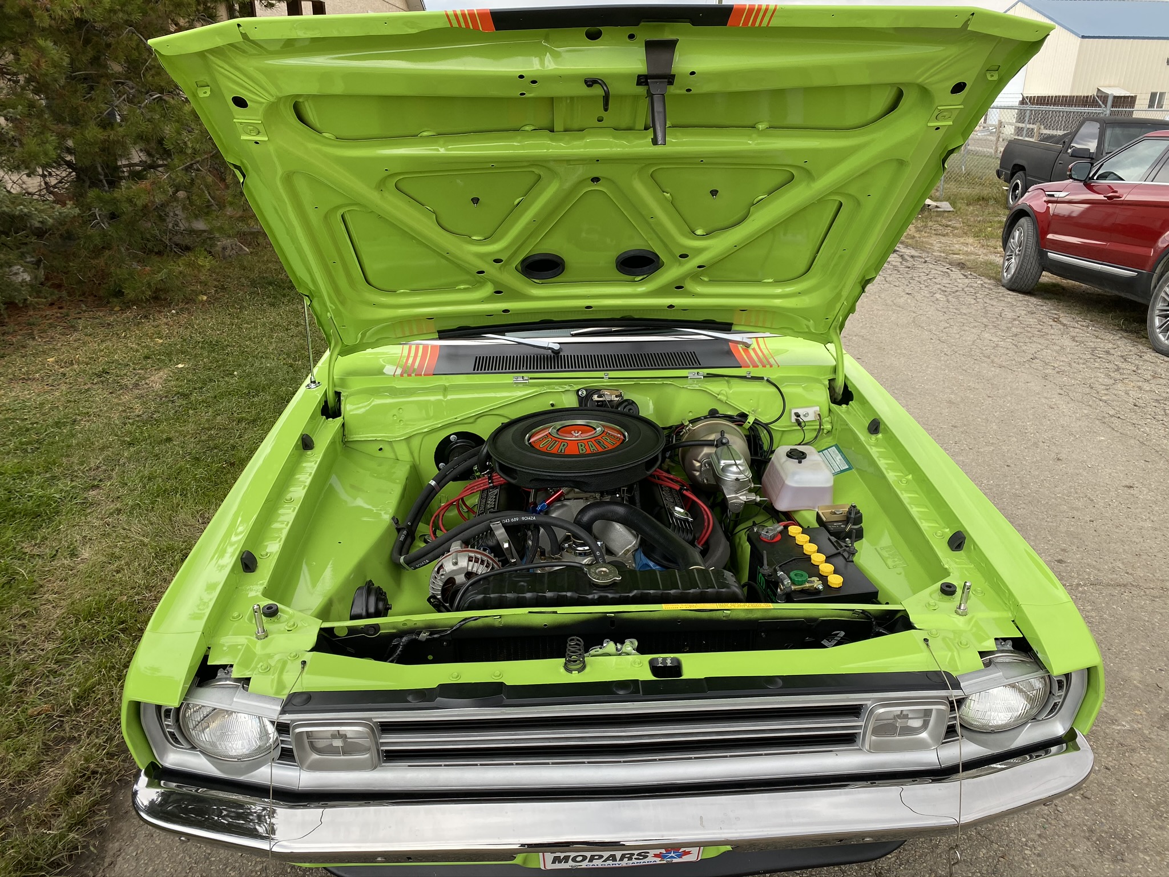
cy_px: 438
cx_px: 584
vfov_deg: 53.1
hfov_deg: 67.3
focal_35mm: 26
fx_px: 878
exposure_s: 1/185
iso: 32
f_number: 1.8
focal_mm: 4.25
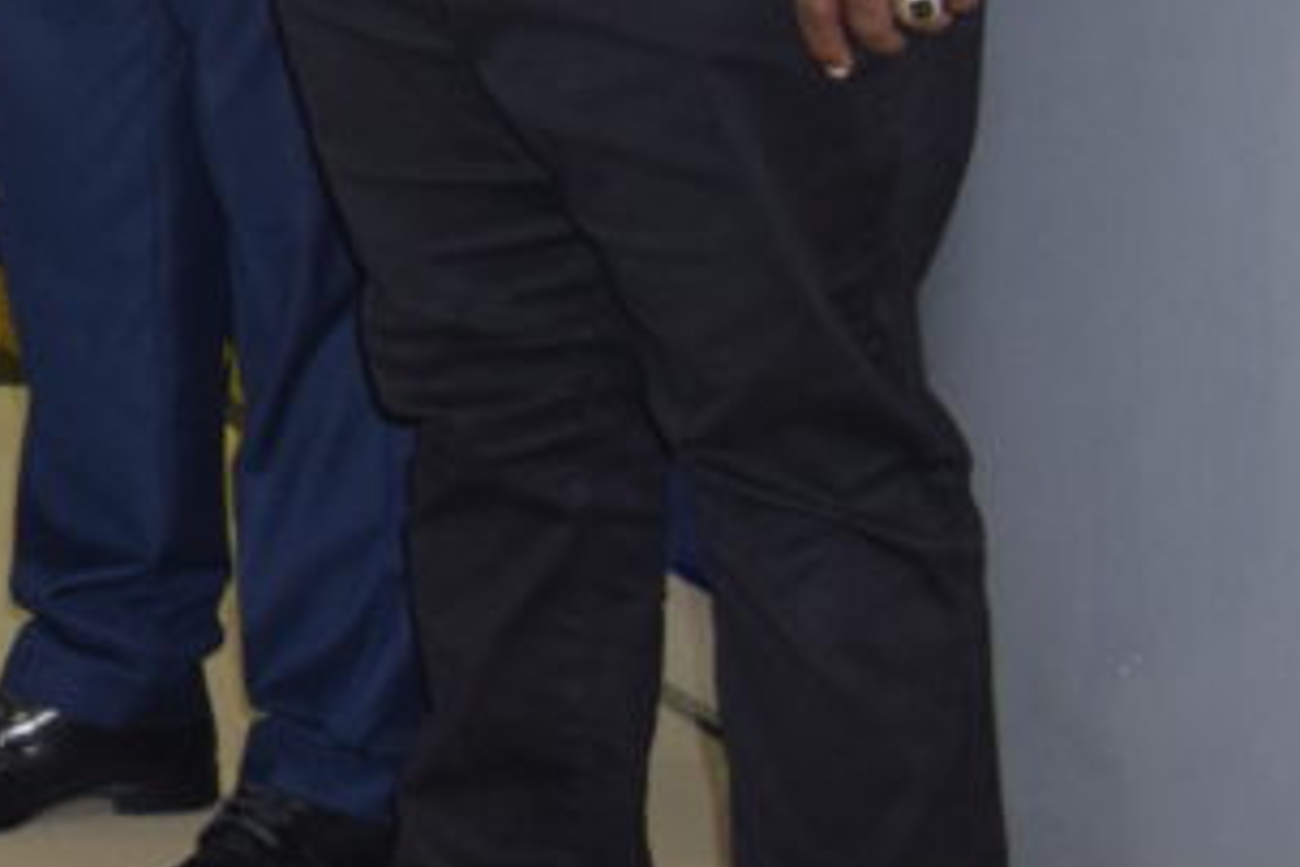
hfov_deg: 11.9
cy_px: -592
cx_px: -1914
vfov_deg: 9.6
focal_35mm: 137
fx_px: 4947
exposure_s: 1/60
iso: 1000
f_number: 5
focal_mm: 18
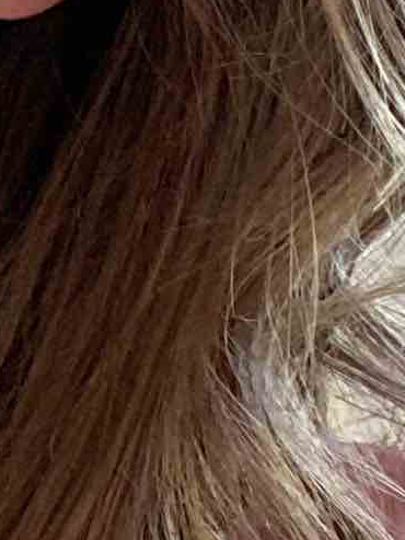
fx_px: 2931
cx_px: -385
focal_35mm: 188
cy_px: -160
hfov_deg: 7.6
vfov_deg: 10.3
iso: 200
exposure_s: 1/60
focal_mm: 2.71
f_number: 2.2
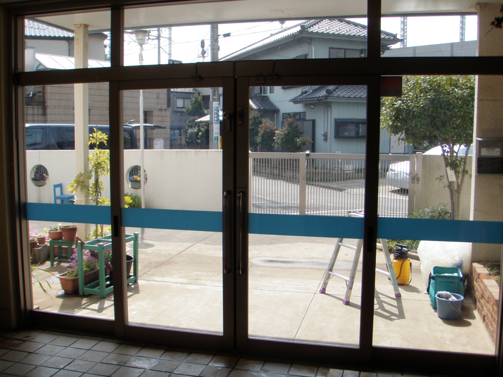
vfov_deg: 37.7
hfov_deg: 49.0
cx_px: 252
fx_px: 552
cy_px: 188
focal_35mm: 38
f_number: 3.5
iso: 80
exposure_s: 1/400
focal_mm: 6.7
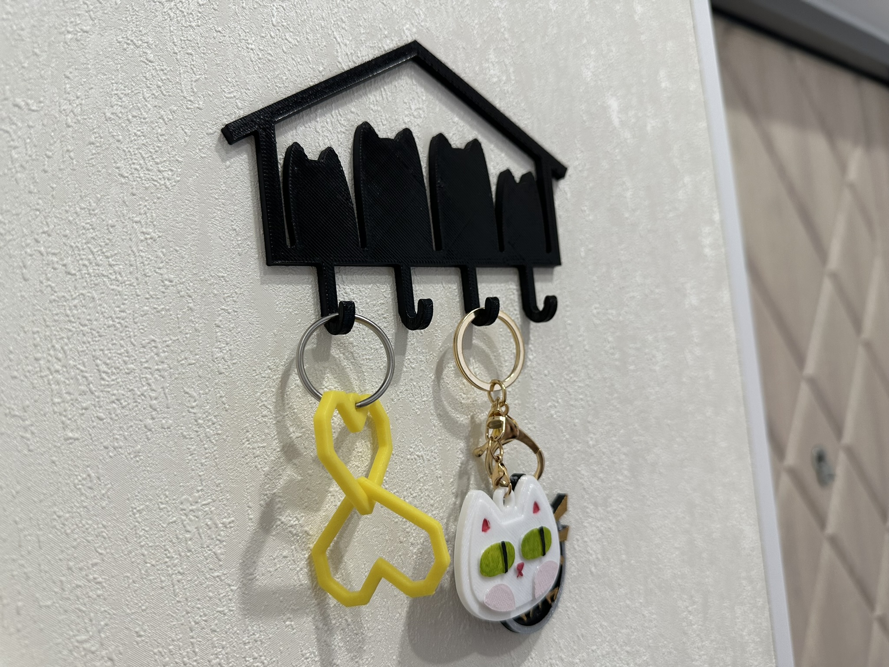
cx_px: 444
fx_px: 616
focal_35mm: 24
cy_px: 334
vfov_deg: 56.8
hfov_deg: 71.6
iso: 125
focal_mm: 6.86
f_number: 1.78
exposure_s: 1/50
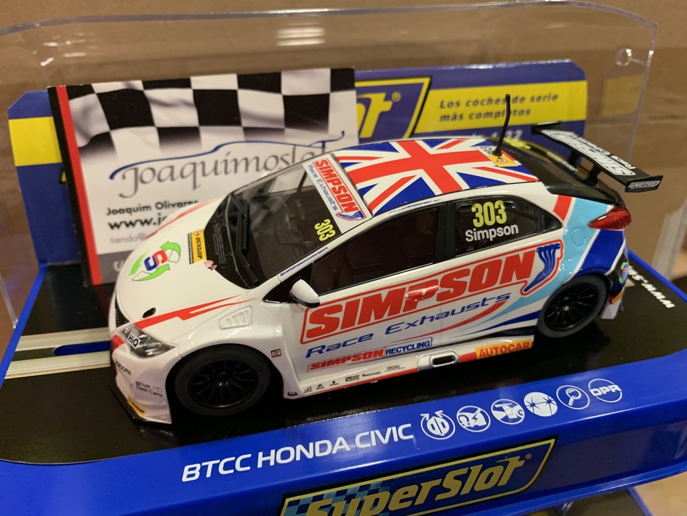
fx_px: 516
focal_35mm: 26
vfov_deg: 53.1
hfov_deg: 67.3
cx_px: 344
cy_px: 258
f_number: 1.8
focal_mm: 4.25
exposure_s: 1/50
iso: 200
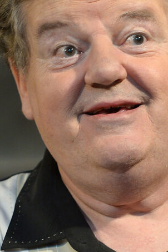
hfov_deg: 3.5
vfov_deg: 5.2
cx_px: 96
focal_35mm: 393
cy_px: 157
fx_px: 2751
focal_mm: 165
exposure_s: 1/200
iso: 2000
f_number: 2.8
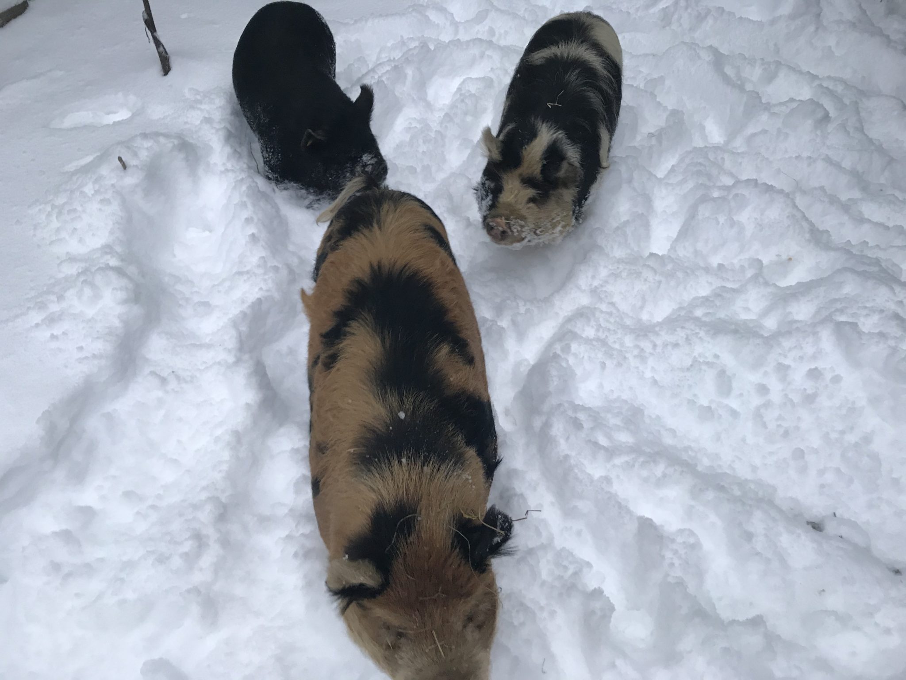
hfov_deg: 63.4
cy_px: 340
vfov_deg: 49.7
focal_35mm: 28
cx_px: 453
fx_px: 733
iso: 25
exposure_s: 1/40
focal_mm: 3.99
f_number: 1.8
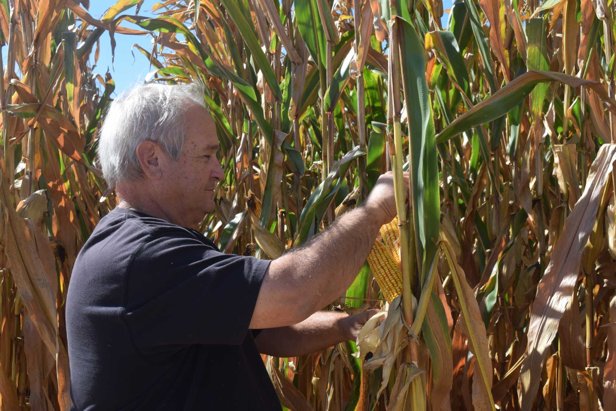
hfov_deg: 45.0
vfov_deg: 30.8
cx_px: 308
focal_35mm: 44
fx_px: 744
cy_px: 206
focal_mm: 29
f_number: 9
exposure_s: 1/320
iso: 200
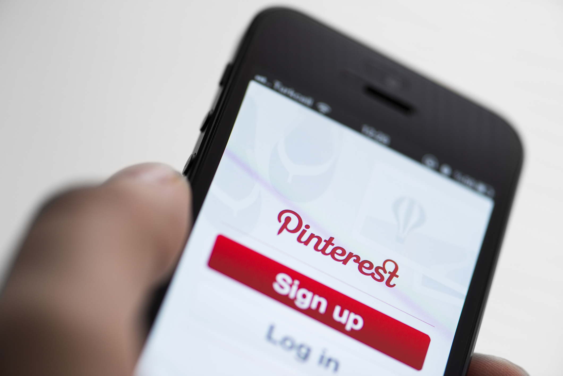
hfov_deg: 19.5
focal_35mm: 105
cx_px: 282
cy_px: 188
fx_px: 1642
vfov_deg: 13.0
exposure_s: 1/80
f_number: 4
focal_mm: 105
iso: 400
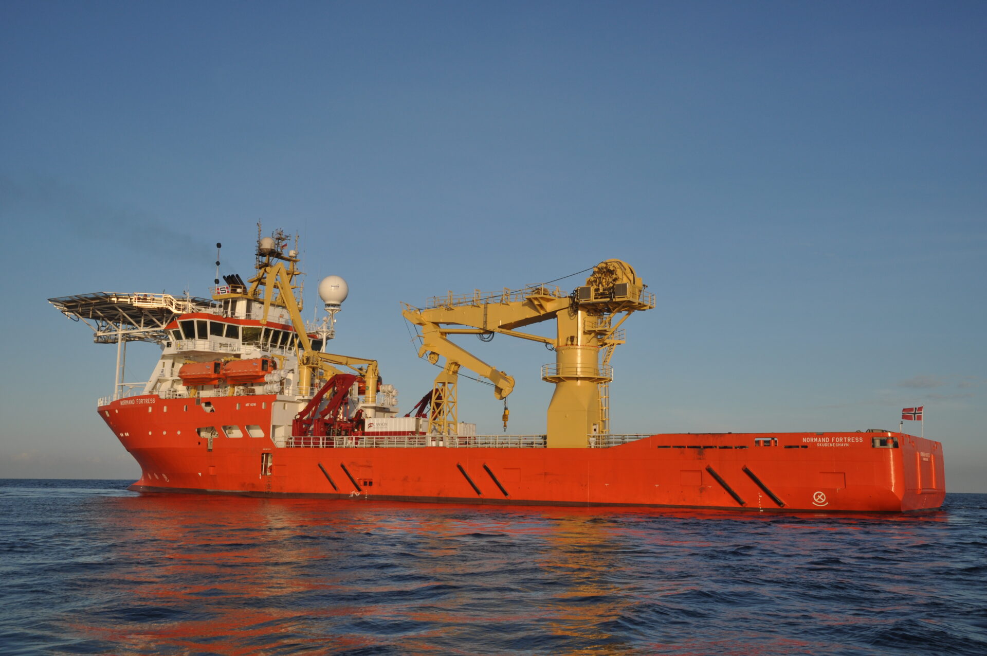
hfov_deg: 53.2
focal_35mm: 36
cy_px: 328
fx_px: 986
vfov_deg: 36.8
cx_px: 494
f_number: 10
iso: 200
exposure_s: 1/400
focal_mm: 24
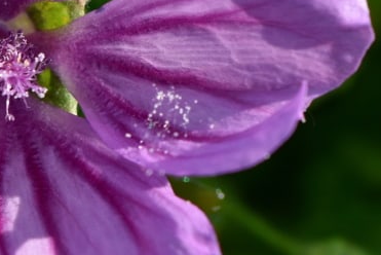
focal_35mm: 267
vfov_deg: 5.2
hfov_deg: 7.7
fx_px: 2824
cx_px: 50
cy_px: 0
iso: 100
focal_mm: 55
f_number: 10
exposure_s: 1/100
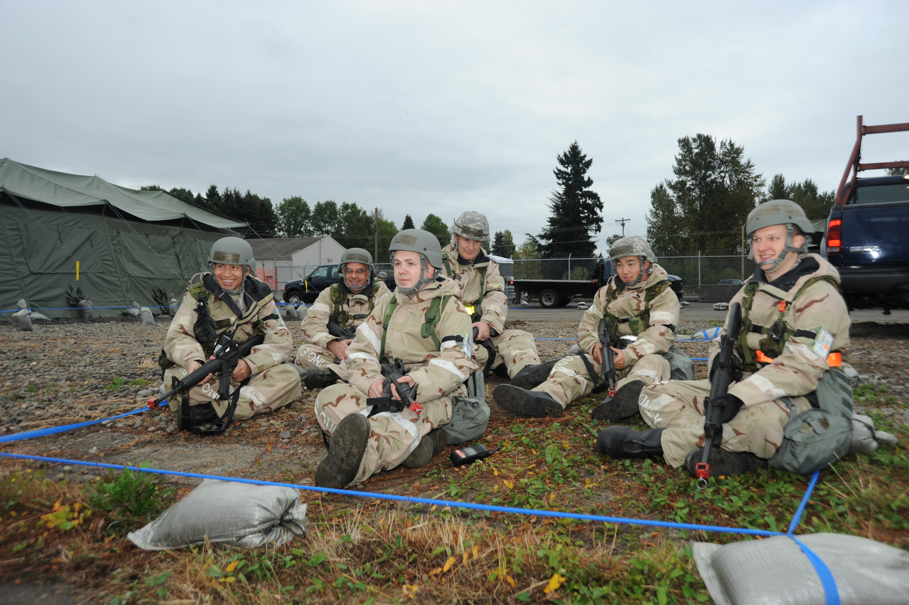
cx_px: 454
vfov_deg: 37.8
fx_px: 883
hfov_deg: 54.5
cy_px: 302
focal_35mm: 35
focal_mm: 35
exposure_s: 1/160
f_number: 6.3
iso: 400
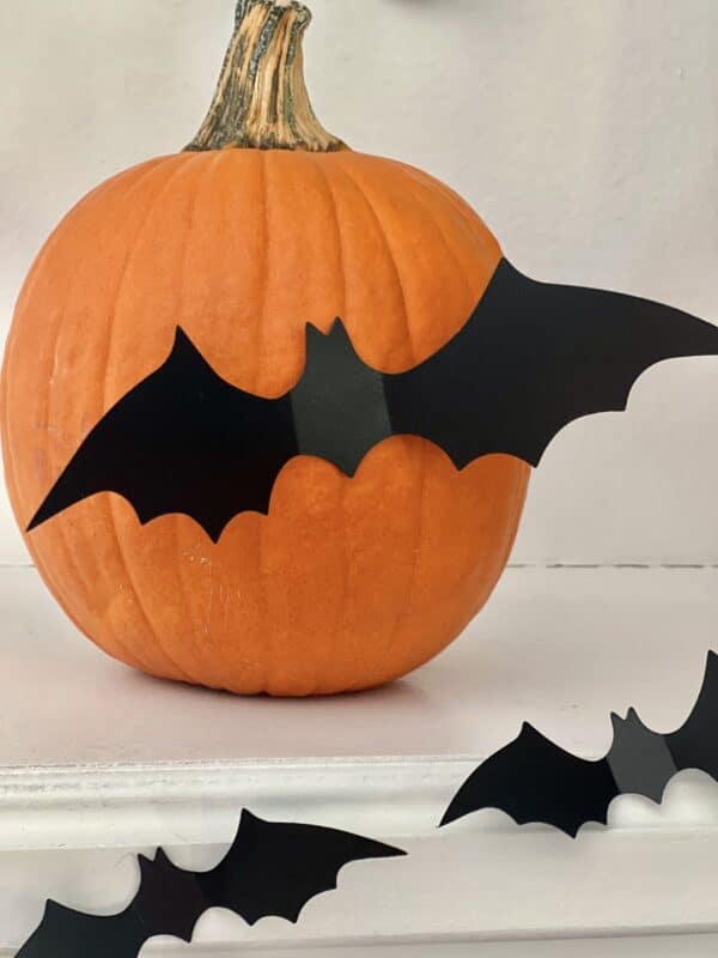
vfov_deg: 25.3
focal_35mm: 77
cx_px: 359
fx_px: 2129
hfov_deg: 19.1
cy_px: 479
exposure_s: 1/24
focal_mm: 9
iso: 400
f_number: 2.8
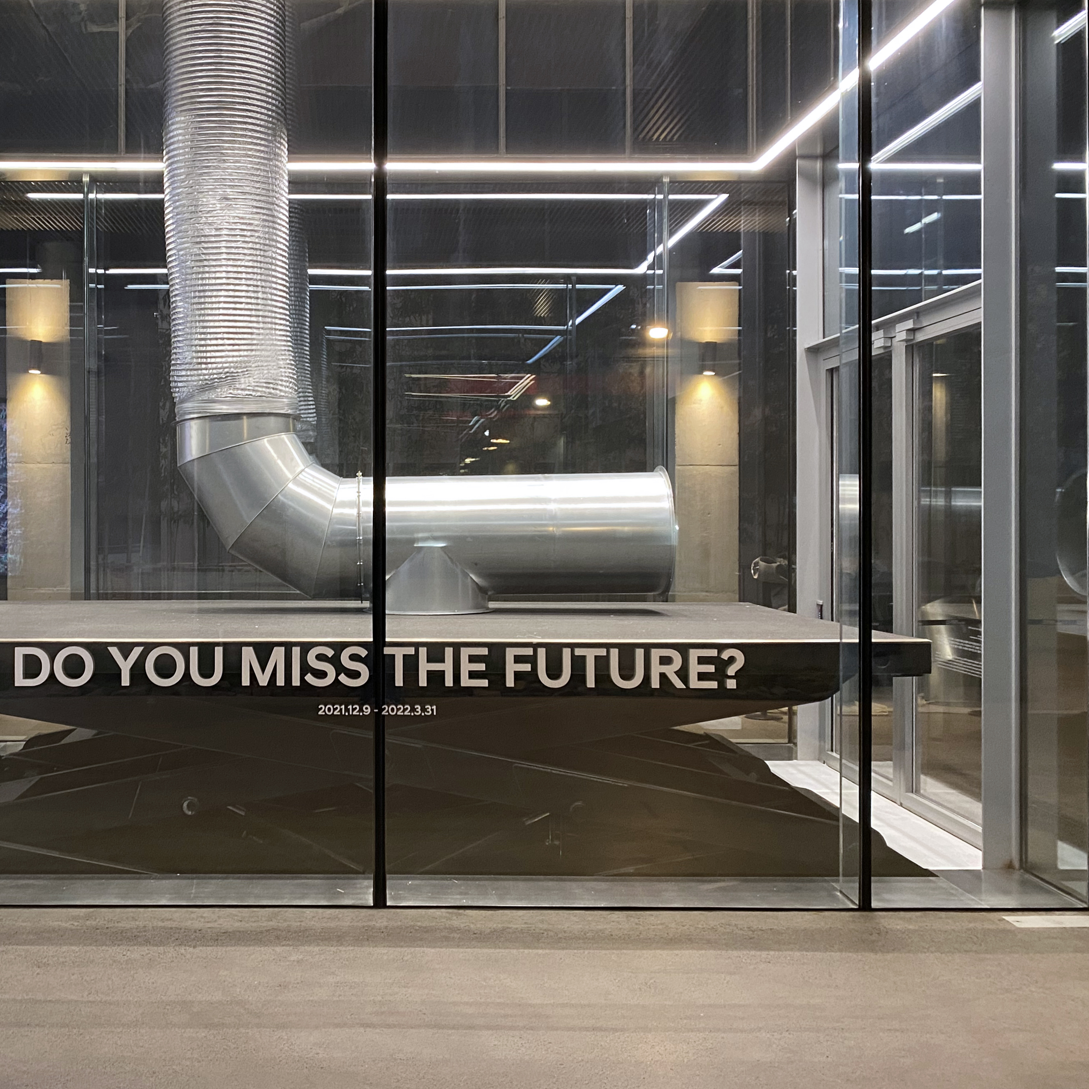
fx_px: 1210
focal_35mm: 34
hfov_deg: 47.3
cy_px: 555
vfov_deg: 48.4
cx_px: 327
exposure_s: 1/60
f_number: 1.8
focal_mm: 4.25
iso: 320
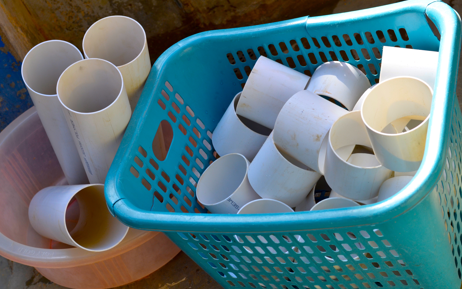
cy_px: 141
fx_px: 969
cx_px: 232
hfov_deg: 26.8
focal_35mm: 77
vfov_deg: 16.9
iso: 200
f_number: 8
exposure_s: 1/250
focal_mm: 50
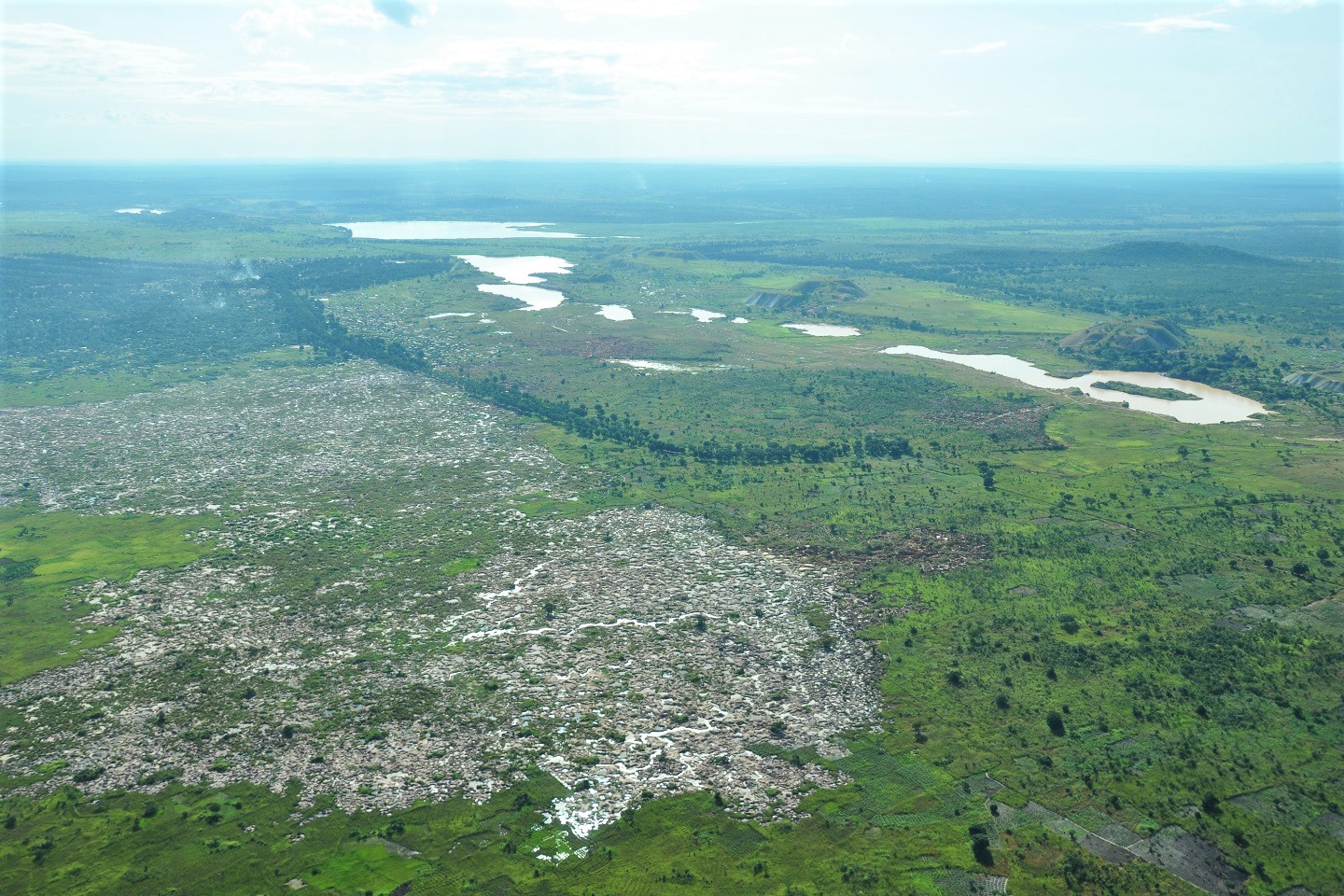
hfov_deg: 57.2
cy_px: 448
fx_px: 1232
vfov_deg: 40.0
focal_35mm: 33
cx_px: 672
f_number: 9
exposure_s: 1/320
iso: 200
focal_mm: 22
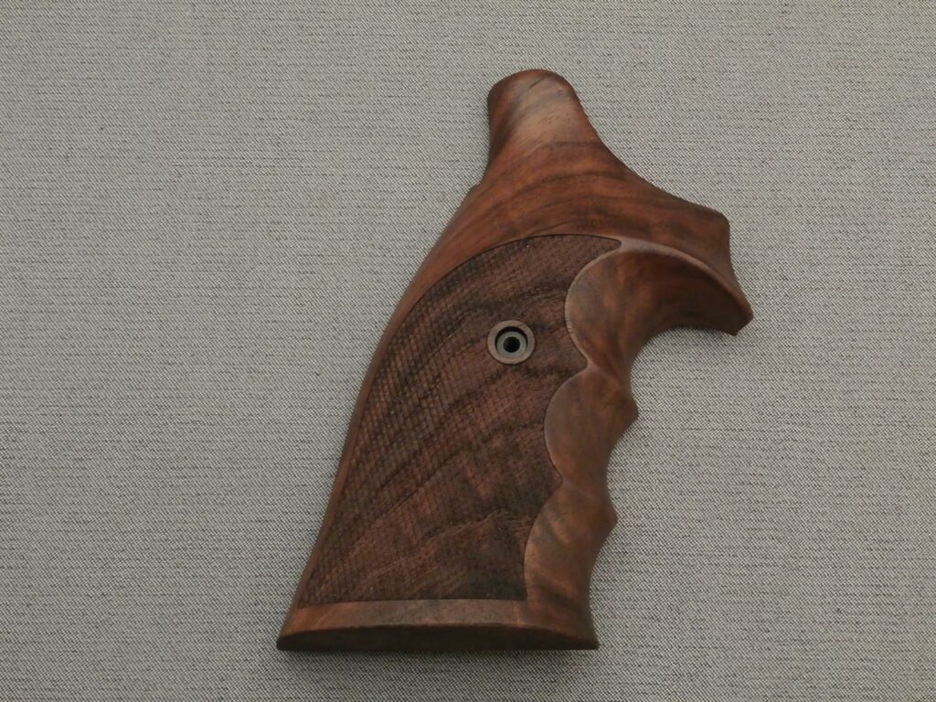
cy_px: 351
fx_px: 1352
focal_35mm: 50
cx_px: 468
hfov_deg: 38.2
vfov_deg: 29.1
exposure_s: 1/20
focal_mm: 8.85
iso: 400
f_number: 3.9
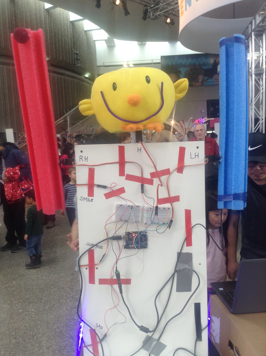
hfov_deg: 42.8
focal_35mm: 33
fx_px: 339
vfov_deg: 55.4
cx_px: 133
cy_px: 178
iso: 32
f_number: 2.4
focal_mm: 3.3
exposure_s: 1/30
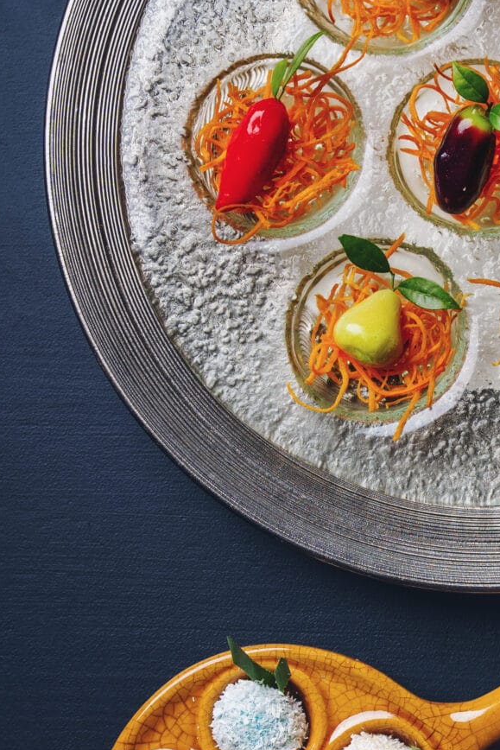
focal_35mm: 119
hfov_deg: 11.2
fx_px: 2482
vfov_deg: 17.0
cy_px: 662
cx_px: 688
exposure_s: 1/125
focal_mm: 40.4
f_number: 6.3
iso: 200
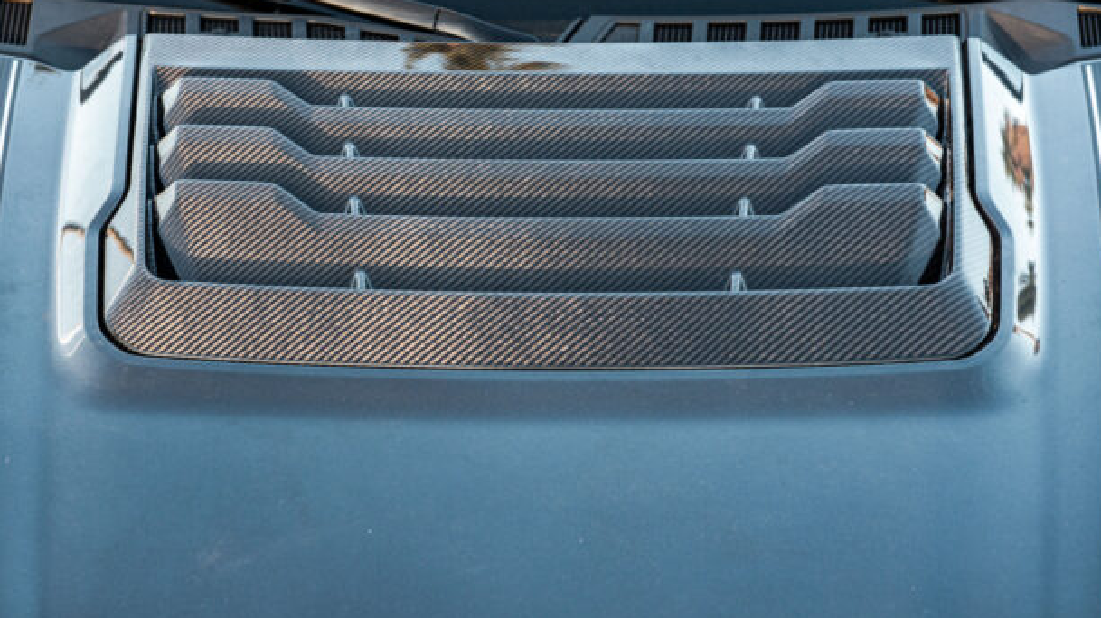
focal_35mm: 82
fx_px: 2393
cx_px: 548
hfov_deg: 25.9
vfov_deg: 14.7
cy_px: 223
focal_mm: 62
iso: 200
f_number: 5
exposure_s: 1/125
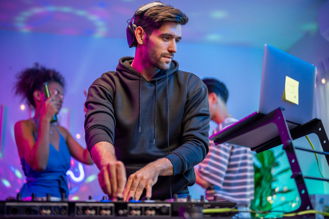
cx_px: 164
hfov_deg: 39.6
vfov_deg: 27.0
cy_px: 110
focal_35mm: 50
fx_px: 457
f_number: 1.4
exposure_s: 1/640
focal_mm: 50
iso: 500
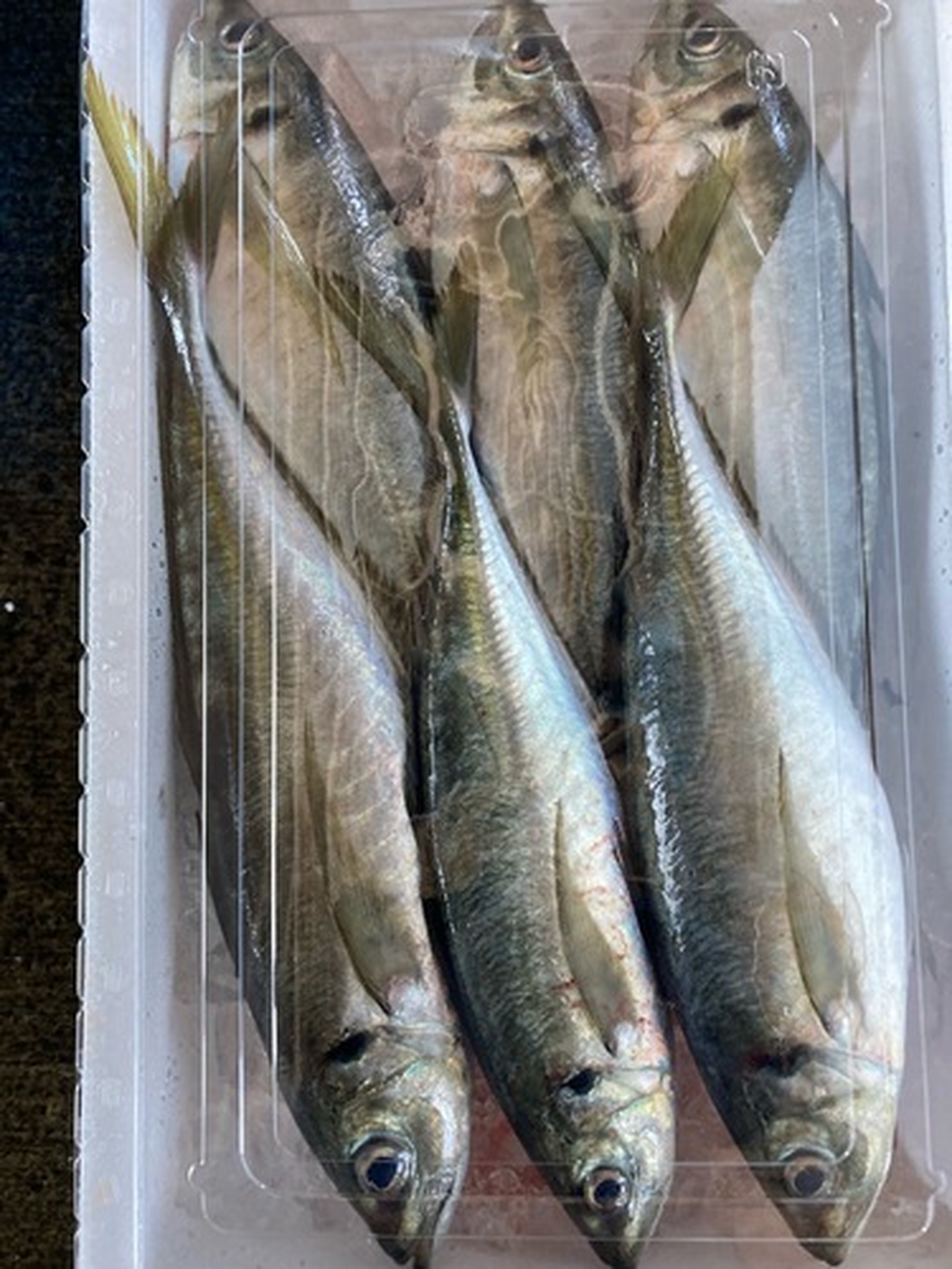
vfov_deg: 63.4
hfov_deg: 49.7
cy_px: 634
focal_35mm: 28
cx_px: 476
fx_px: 1027
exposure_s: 1/60
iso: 125
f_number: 1.8
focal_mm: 3.99
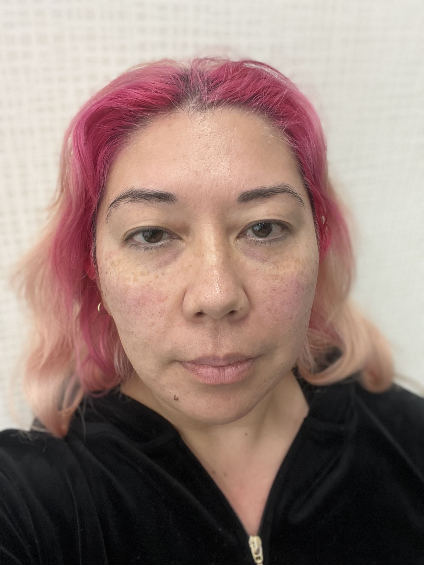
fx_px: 490
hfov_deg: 46.8
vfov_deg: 60.0
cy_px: 282
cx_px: 212
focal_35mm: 30
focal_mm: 2.71
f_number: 2.2
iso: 160
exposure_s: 1/60
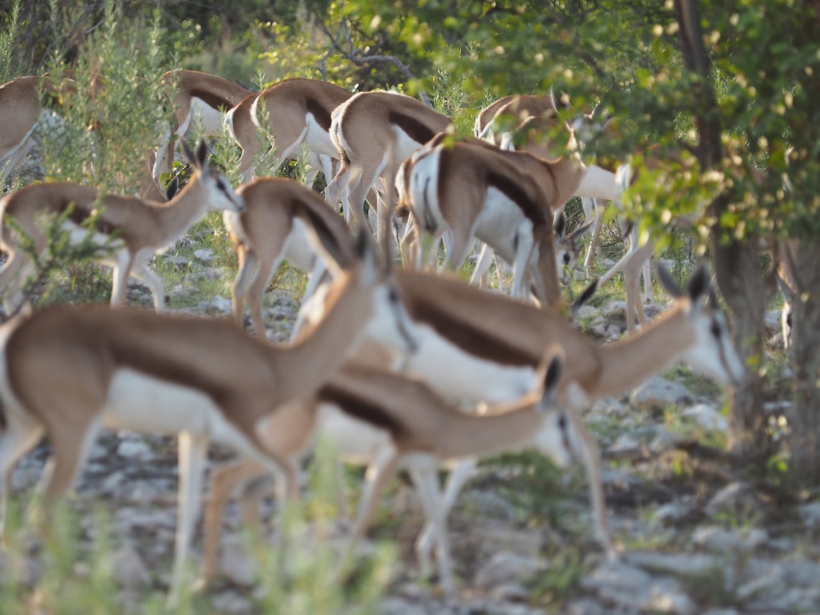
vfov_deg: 3.7
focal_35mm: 401
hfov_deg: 4.9
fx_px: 9499
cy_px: 308
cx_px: 410
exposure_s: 1/320
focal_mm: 200
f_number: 3.5
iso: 200
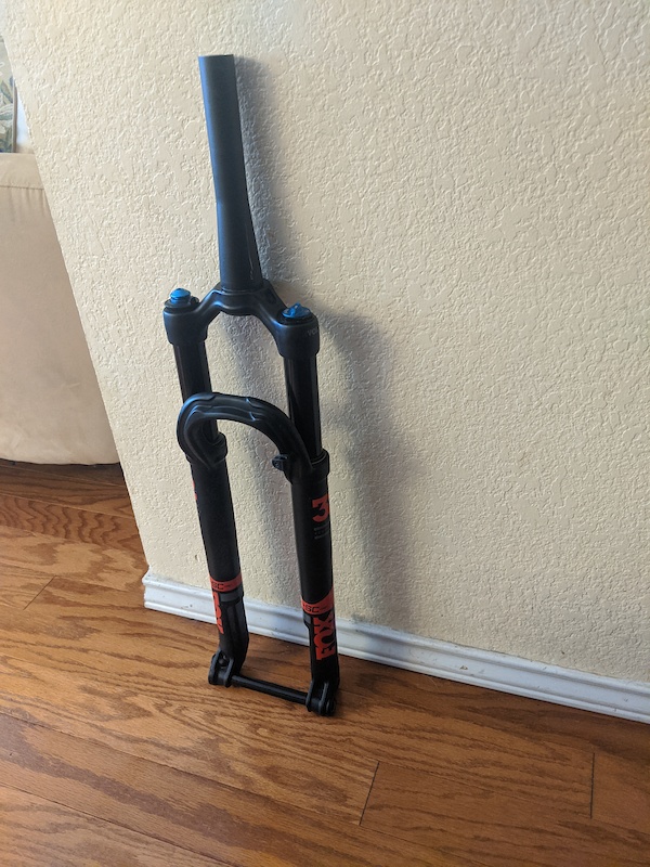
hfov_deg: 51.4
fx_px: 676
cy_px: 434
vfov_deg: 65.3
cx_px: 325
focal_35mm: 27
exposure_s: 1/40.1
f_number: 1.8
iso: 733
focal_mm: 4.44
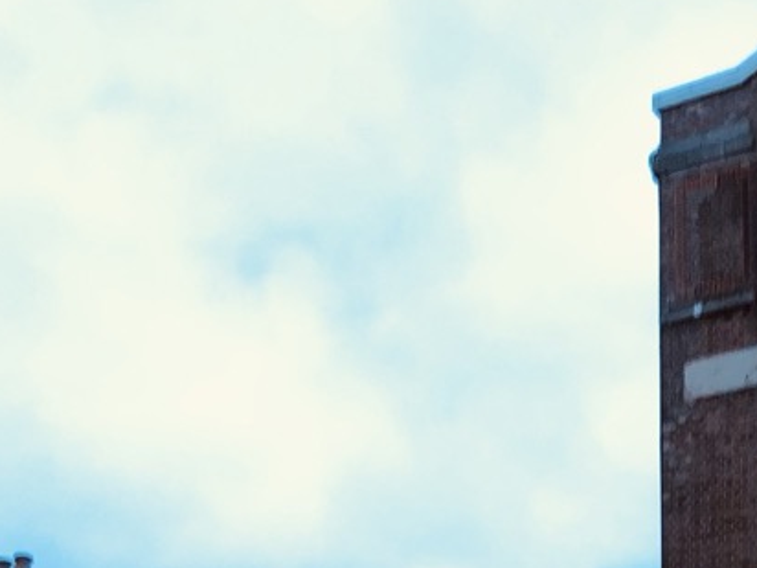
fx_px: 1903
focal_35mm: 87
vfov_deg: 15.8
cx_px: 753
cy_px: 800
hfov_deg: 21.7
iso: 40
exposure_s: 1/25
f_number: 1.8
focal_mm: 3.99
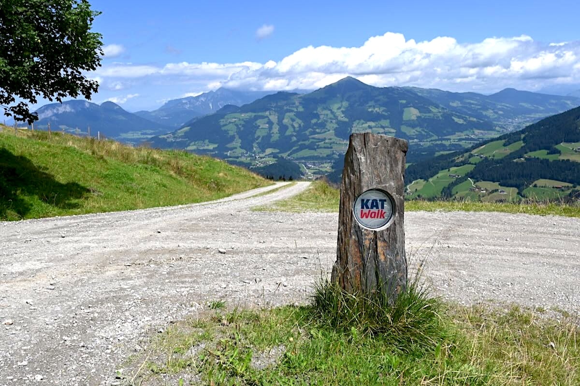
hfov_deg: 73.8
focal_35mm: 24
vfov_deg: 53.1
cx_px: 290
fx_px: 386
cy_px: 193
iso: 100
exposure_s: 1/320
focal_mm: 24
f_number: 9
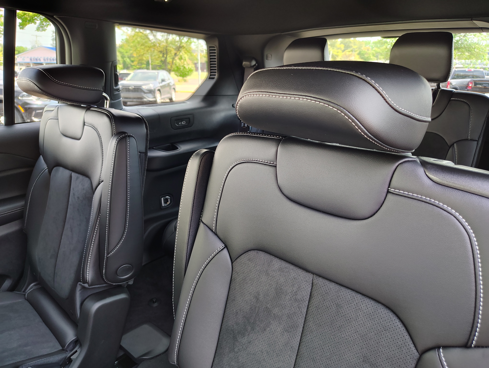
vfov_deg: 56.9
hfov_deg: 71.5
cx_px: 244
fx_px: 340
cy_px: 184
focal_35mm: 24
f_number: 1.8
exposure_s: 1/60
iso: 725
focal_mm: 5.56
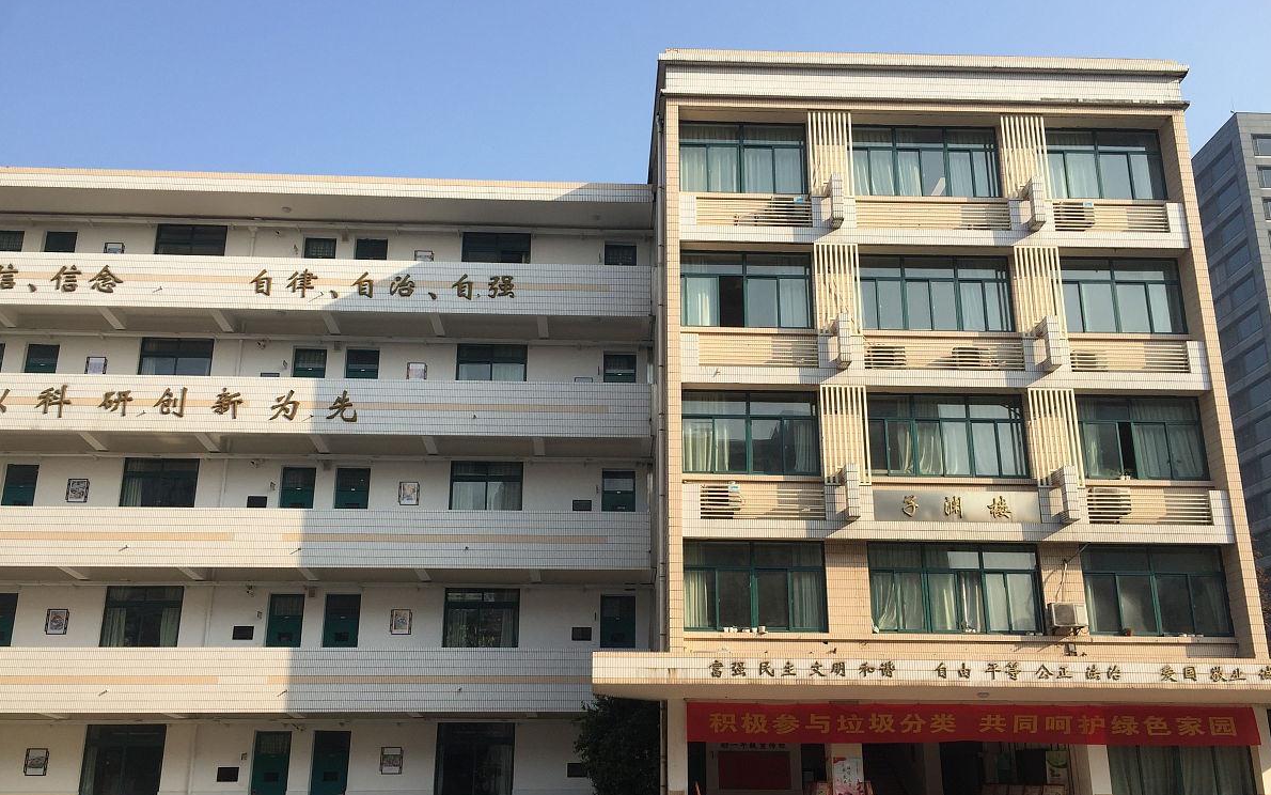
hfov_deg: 61.2
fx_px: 1074
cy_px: 454
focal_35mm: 31
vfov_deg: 40.5
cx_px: 640
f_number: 2.2
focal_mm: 4.15
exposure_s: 1/1163
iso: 32
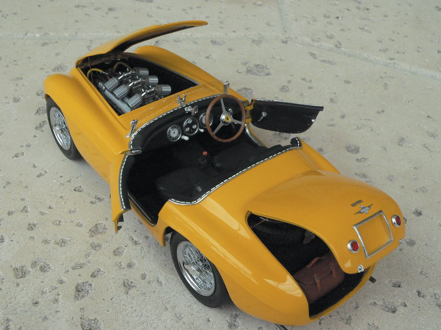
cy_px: 165
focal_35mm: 43
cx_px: 220
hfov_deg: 43.9
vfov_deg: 33.6
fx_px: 548
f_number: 4
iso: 400
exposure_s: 1/200
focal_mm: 7.1
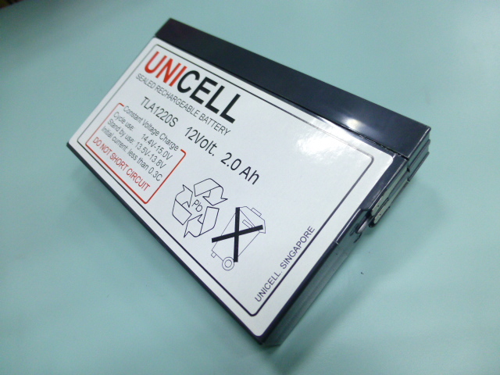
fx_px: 347
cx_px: 250
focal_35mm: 24
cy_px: 188
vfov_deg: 56.8
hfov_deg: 71.6
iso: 400
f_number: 3.3
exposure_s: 1/50
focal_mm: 4.3
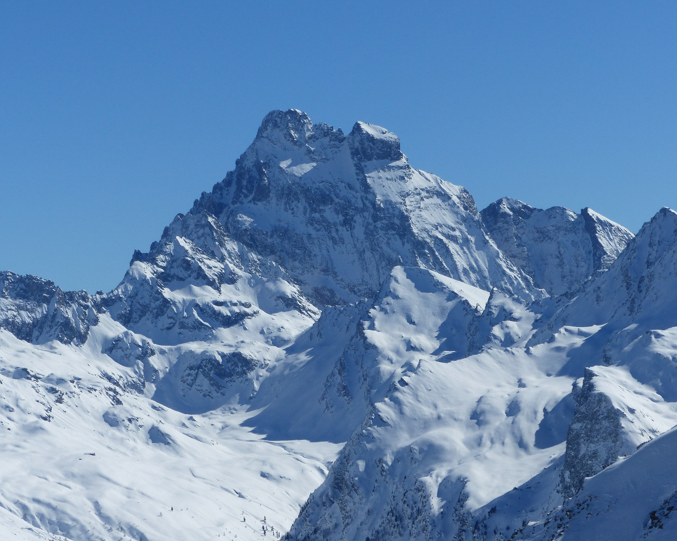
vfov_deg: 10.4
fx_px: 2966
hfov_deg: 13.0
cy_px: 274
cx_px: 333
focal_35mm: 148
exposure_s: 1/1600
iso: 100
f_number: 5.6
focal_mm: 24.8
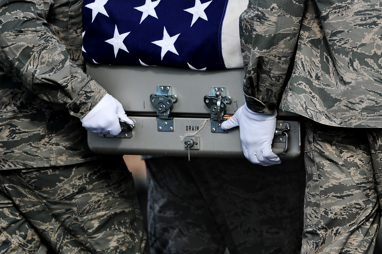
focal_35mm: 400
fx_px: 4242
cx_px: 191
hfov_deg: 5.2
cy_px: 127
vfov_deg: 3.4
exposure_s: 1/2000
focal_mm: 400
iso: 200
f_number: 4
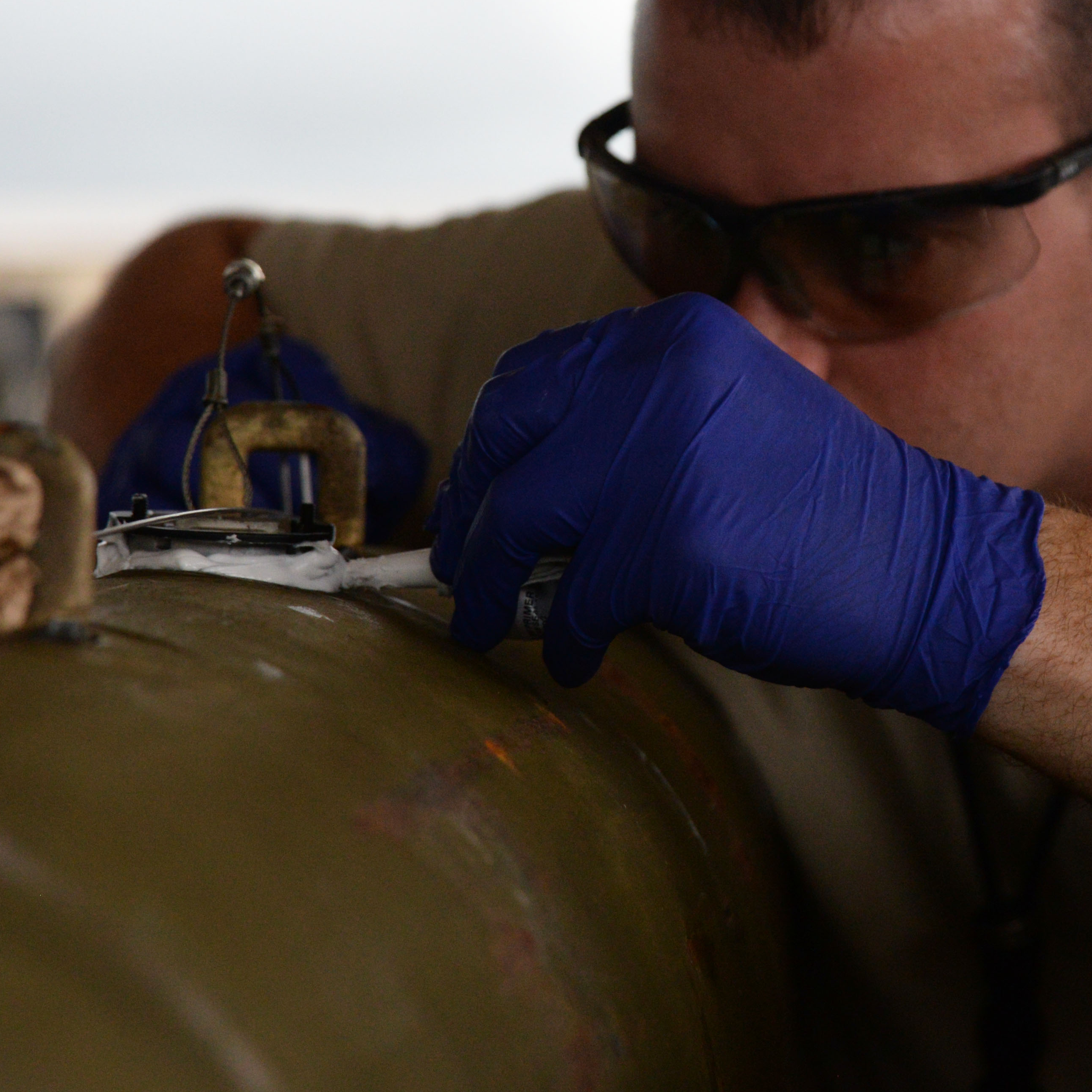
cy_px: 345
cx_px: 709
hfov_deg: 11.0
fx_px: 5675
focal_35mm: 159
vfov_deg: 11.0
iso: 2000
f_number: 5.6
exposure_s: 1/800
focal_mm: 80
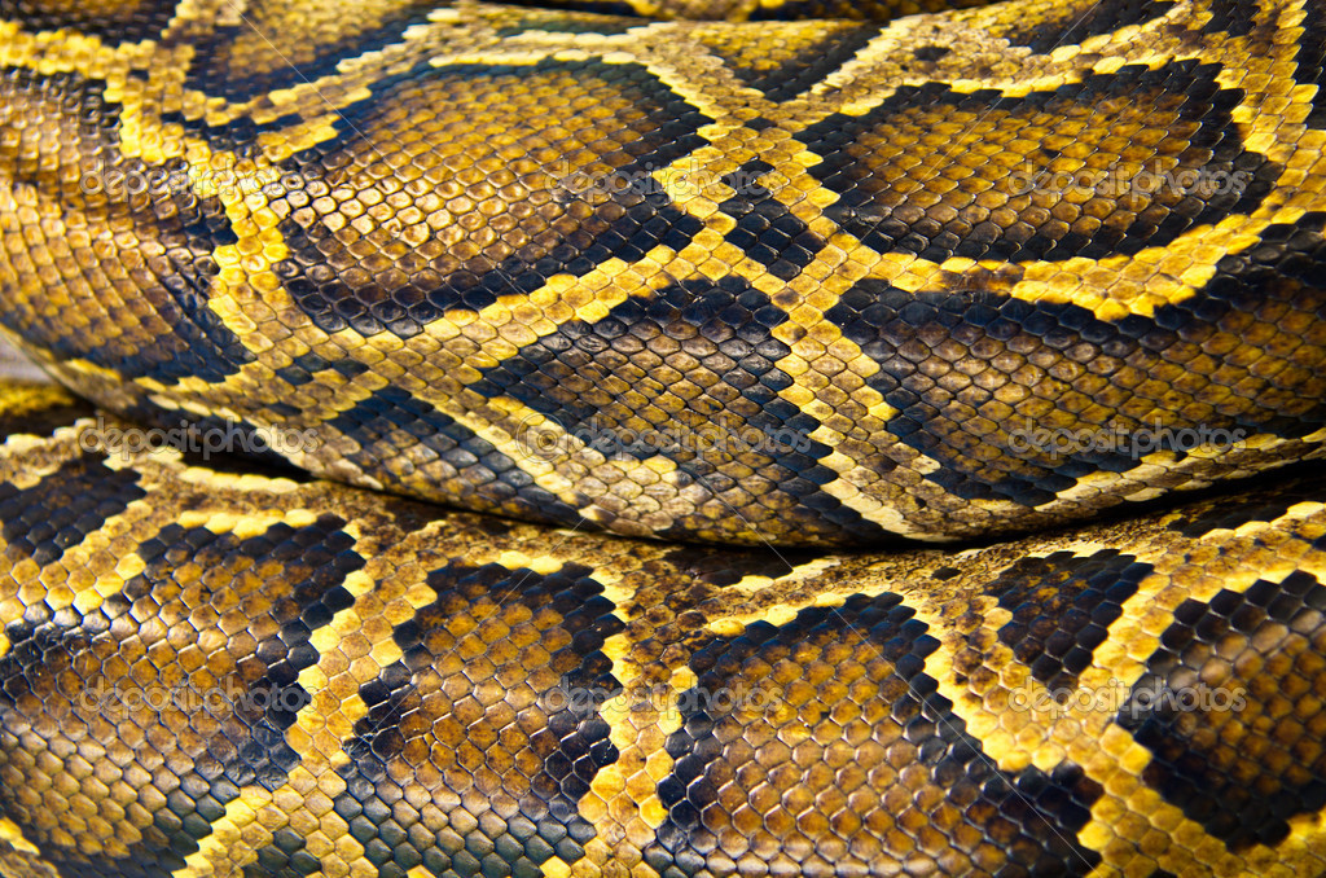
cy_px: 439
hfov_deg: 27.0
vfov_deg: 18.1
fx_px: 2756
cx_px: 663
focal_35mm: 75
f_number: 4
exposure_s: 1/50
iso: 200
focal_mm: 50
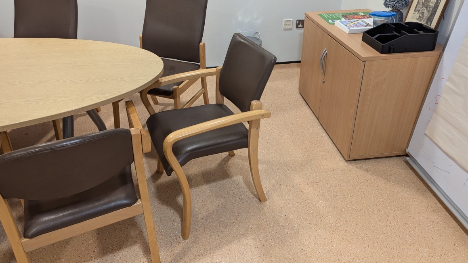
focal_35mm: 27
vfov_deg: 42.4
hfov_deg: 69.9
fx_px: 335
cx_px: 236
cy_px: 92
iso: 119
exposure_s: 1/27.9
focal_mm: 6.81
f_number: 1.85
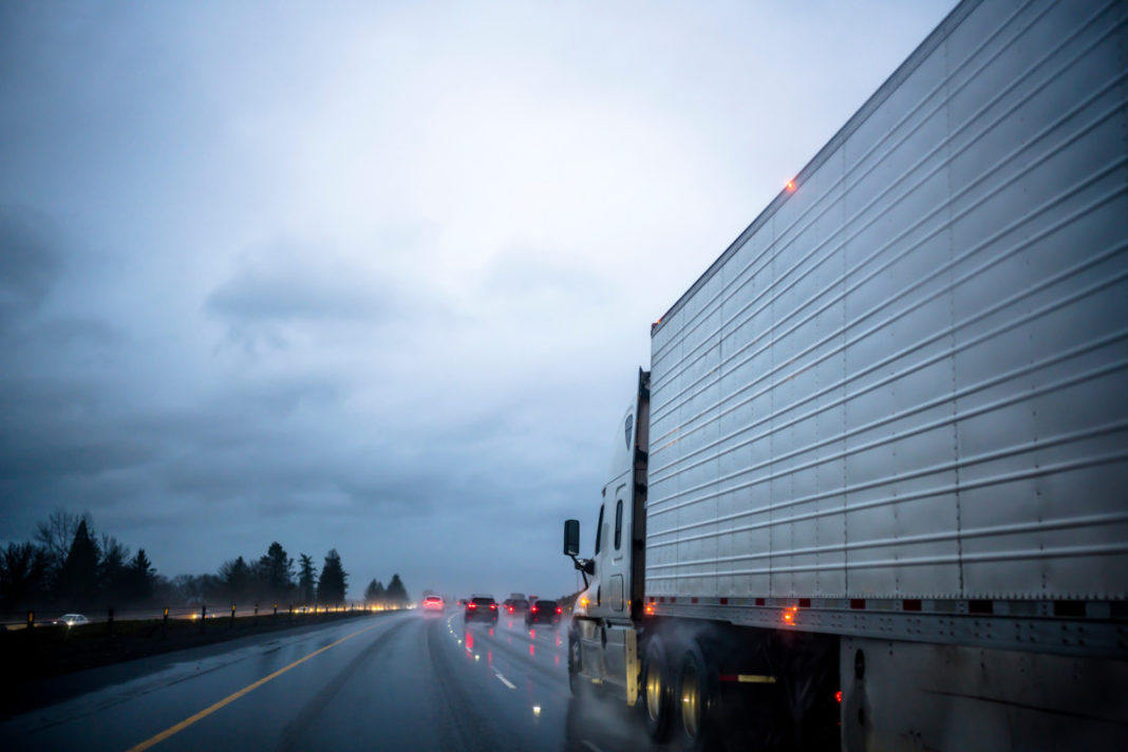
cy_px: 376
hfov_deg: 54.4
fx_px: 1097
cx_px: 564
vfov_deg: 37.9
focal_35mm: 35
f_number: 1.8
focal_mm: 35
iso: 400
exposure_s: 1/250
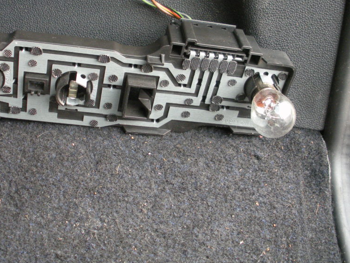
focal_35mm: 48
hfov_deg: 39.6
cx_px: 148
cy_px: 94
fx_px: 485
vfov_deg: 30.1
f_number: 3.5
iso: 331
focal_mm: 6.3
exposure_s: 1/53.4
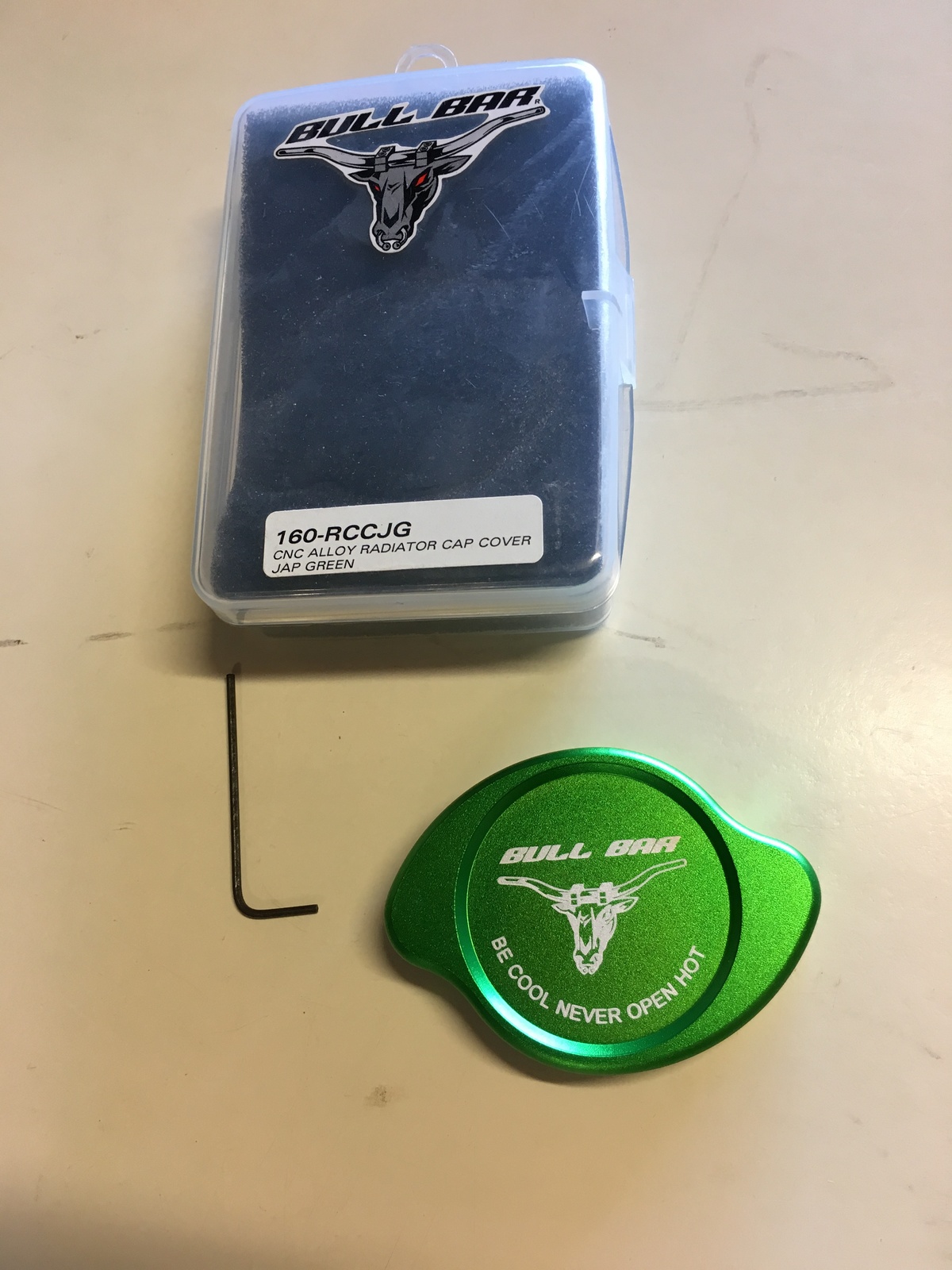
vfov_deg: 61.7
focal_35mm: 29
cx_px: 476
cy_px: 635
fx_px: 1063
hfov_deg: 48.2
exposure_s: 1/33
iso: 80
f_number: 2.2
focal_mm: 4.15
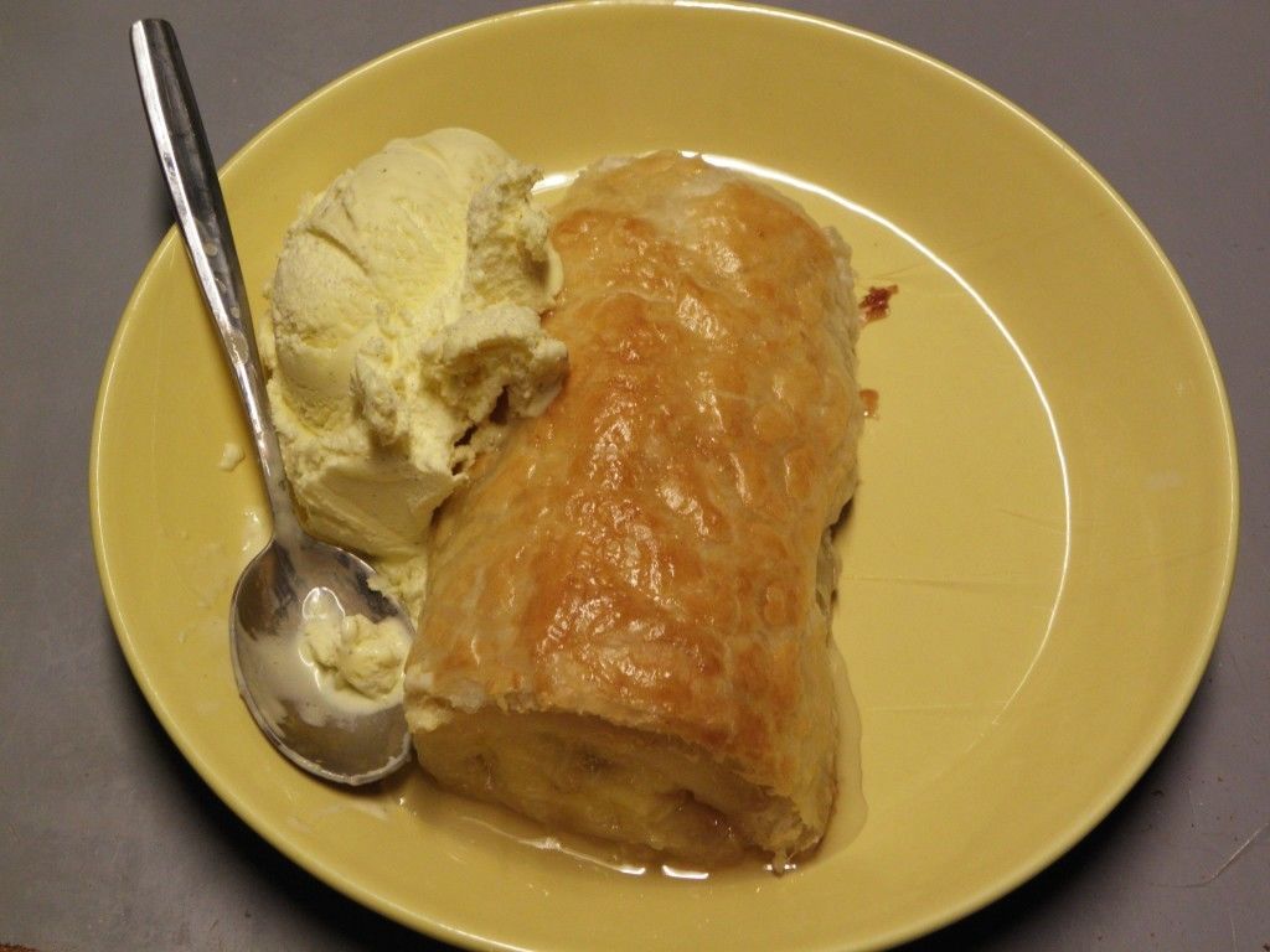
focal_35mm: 57
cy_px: 476
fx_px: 2091
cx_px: 635
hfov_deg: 33.8
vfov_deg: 25.7
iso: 200
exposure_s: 1/15
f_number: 3.6
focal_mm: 10.29
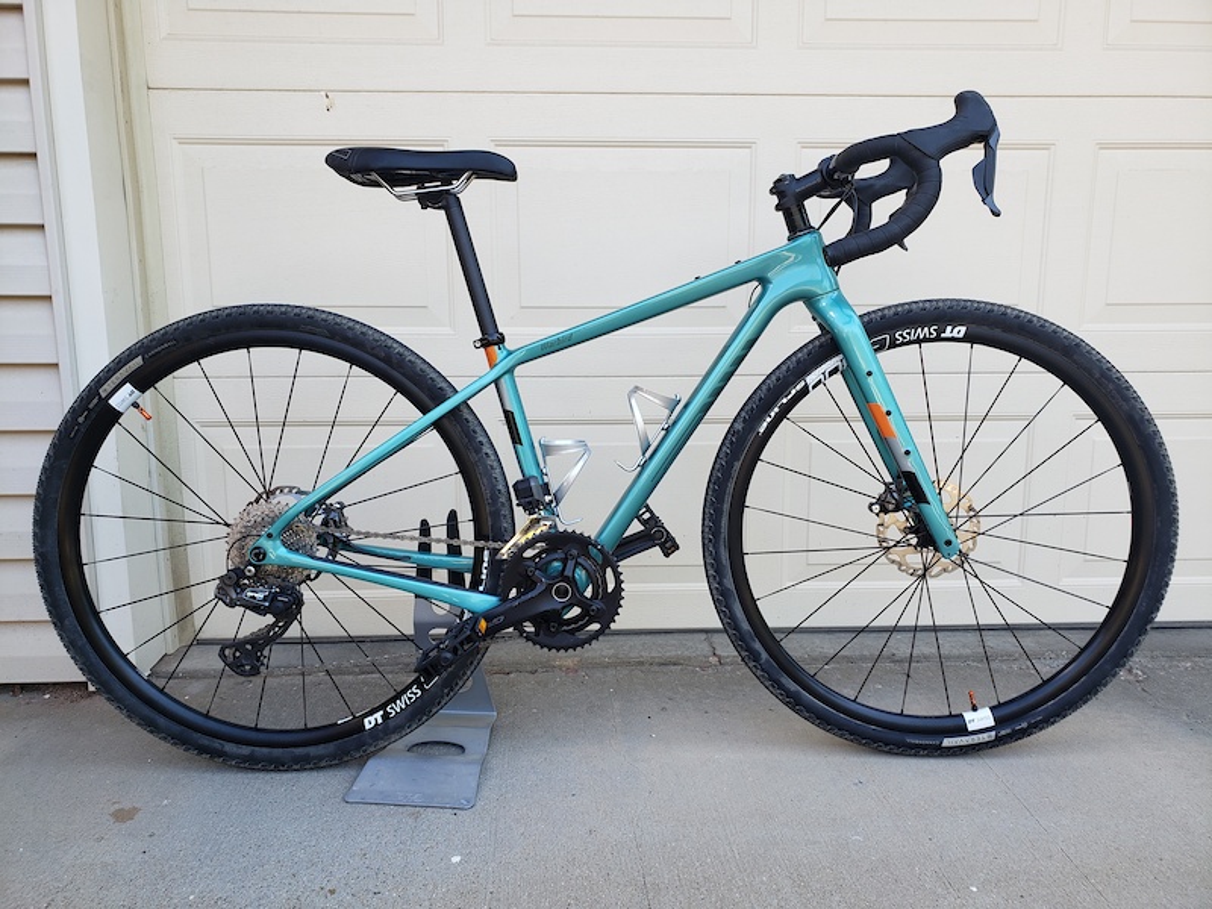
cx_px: 606
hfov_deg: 67.3
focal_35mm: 26
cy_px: 454
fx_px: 910
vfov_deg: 53.1
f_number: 2.4
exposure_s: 1/120
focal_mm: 4.3
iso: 50
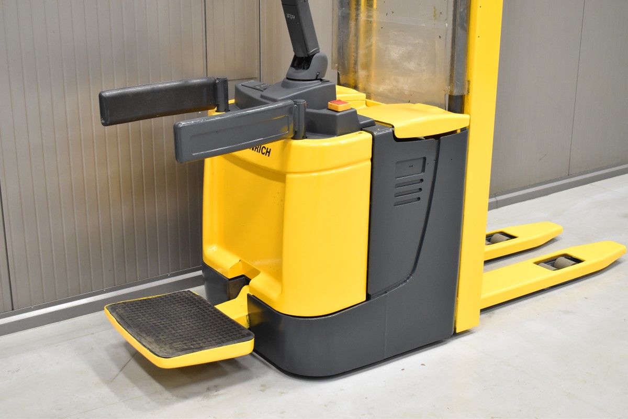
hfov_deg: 42.3
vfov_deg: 28.9
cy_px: 210
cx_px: 314
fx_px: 811
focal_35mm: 46
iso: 1600
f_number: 5.6
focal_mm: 31
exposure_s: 1/30
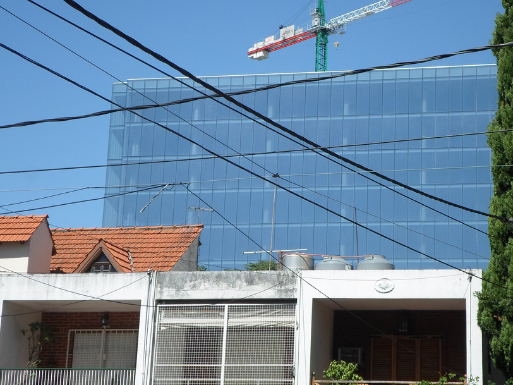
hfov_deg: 22.2
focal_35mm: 88
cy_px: 146
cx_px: 326
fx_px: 1304
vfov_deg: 16.8
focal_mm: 12
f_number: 4.1
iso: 80
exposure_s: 1/750
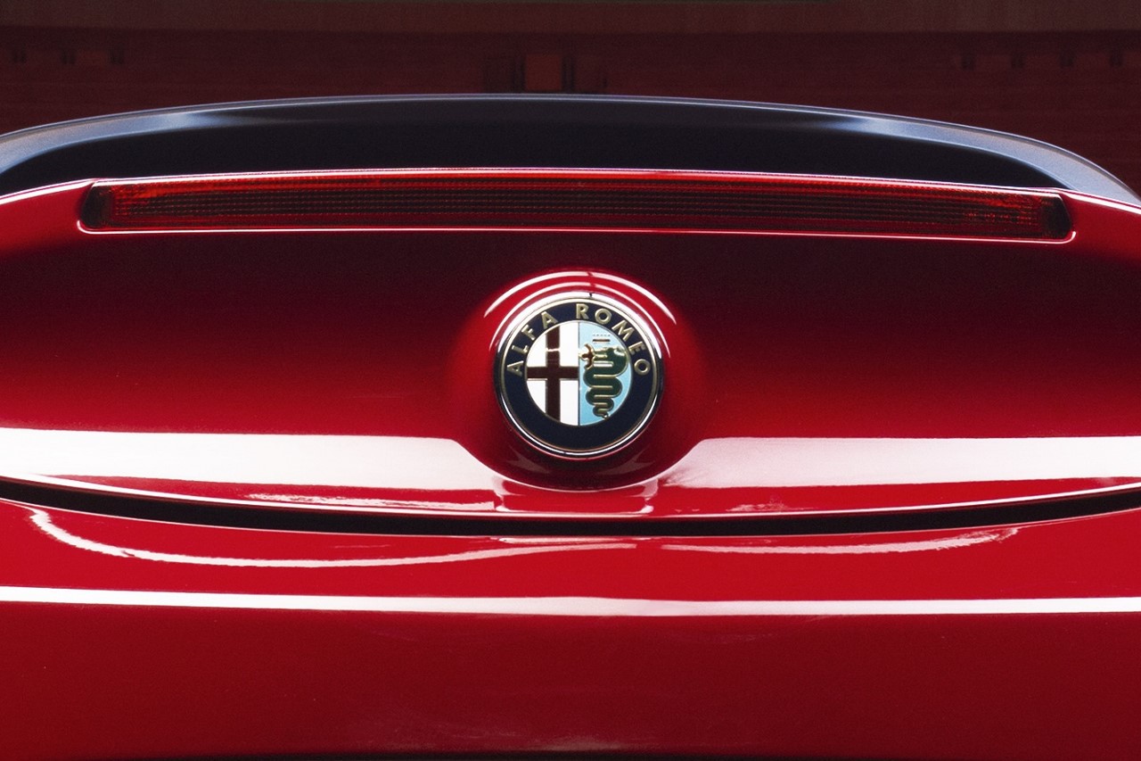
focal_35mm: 24
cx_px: 570
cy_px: 380
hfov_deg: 73.8
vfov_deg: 53.1
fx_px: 761
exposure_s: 1/60
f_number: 7.1
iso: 400
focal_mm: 24
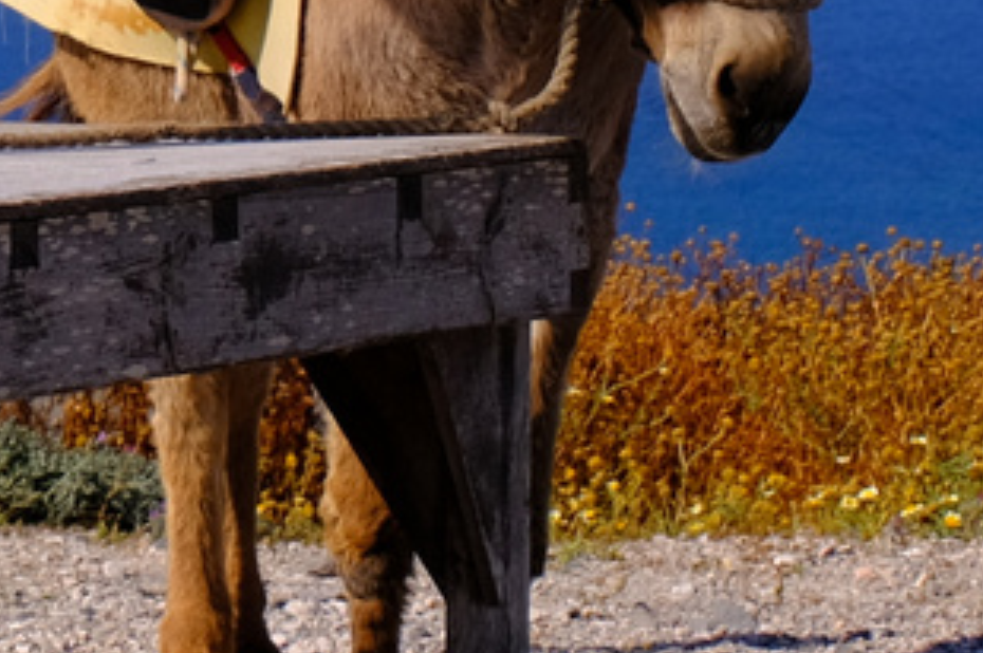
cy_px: -174
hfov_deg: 7.5
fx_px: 7419
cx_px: -200
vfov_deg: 5.0
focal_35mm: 272
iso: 200
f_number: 8
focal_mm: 34.5
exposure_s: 1/640
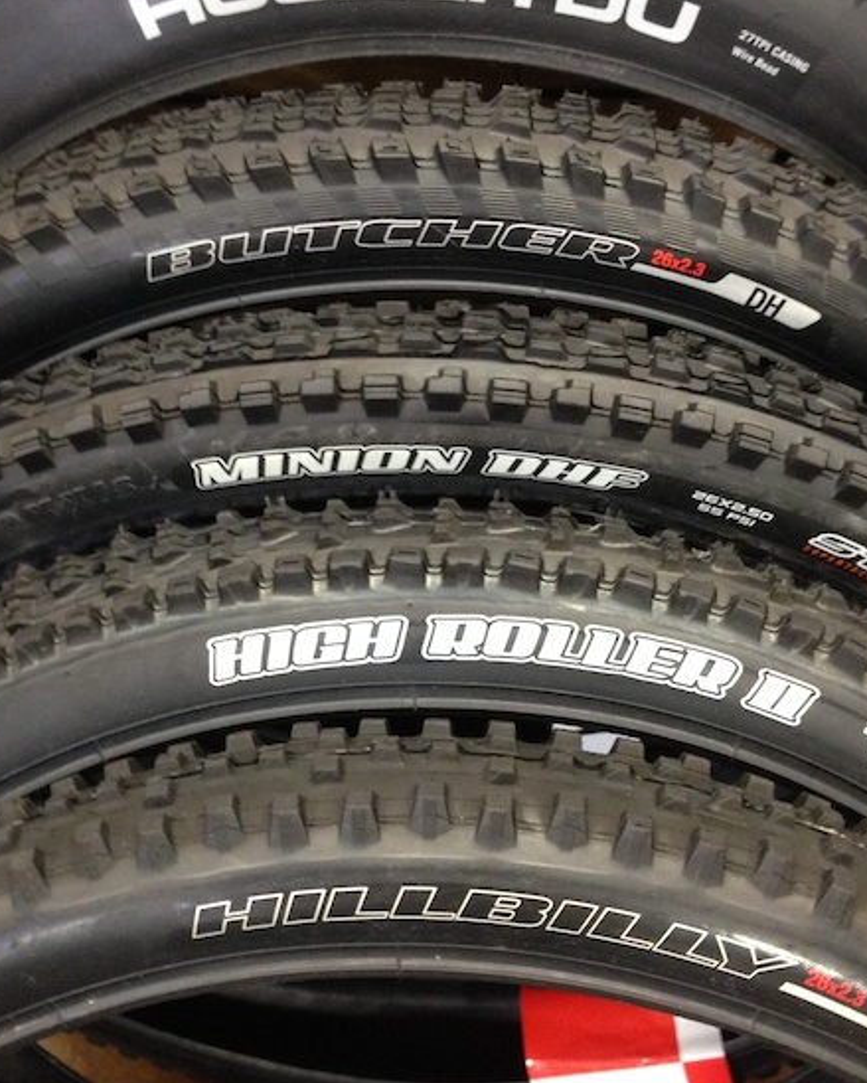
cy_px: 453
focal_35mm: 47
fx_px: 1506
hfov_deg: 32.1
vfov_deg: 39.4
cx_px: 438
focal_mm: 4.12
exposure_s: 1/20
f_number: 2.4
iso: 250
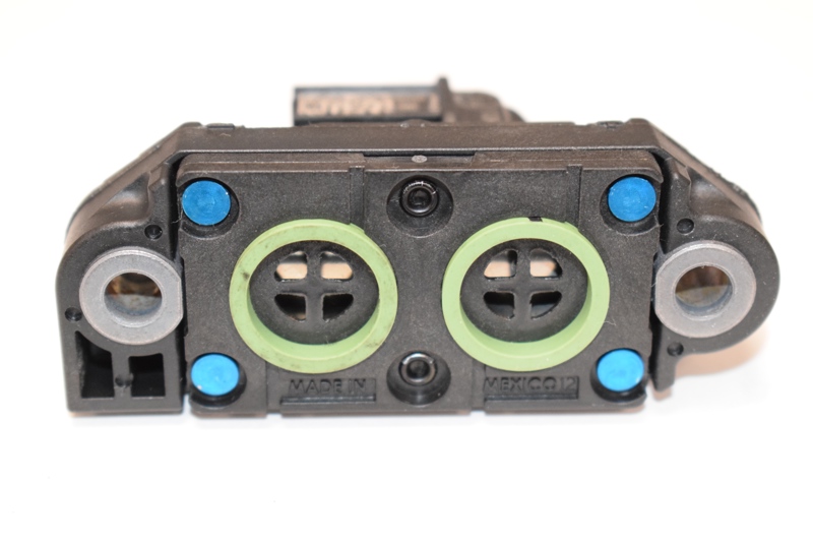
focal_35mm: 82
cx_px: 406
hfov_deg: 24.6
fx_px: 1865
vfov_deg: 16.6
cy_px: 272
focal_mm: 55
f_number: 7.1
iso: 3200
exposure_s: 1/100
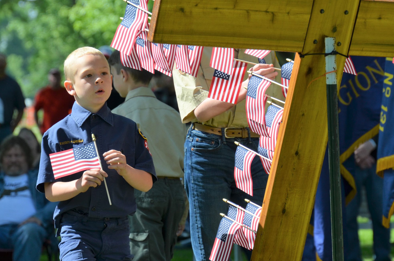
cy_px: 133
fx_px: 2869
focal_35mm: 263
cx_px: 211
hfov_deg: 7.9
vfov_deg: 5.2
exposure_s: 1/1000
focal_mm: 135
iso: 400
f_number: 5.6
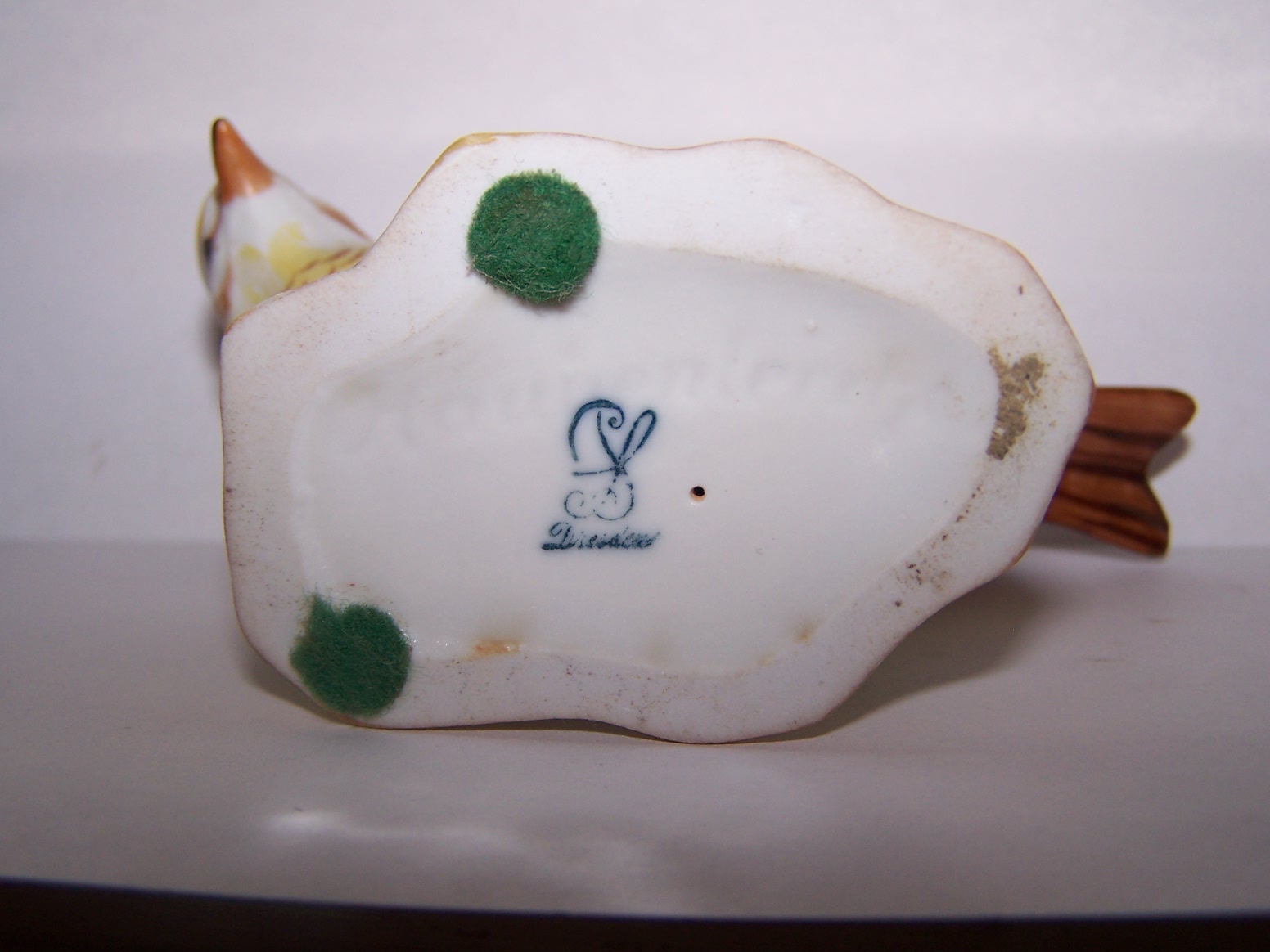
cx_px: 635
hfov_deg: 49.0
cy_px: 476
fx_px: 1394
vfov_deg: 37.7
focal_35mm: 38
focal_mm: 6.3
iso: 80
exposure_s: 1/60
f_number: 2.8
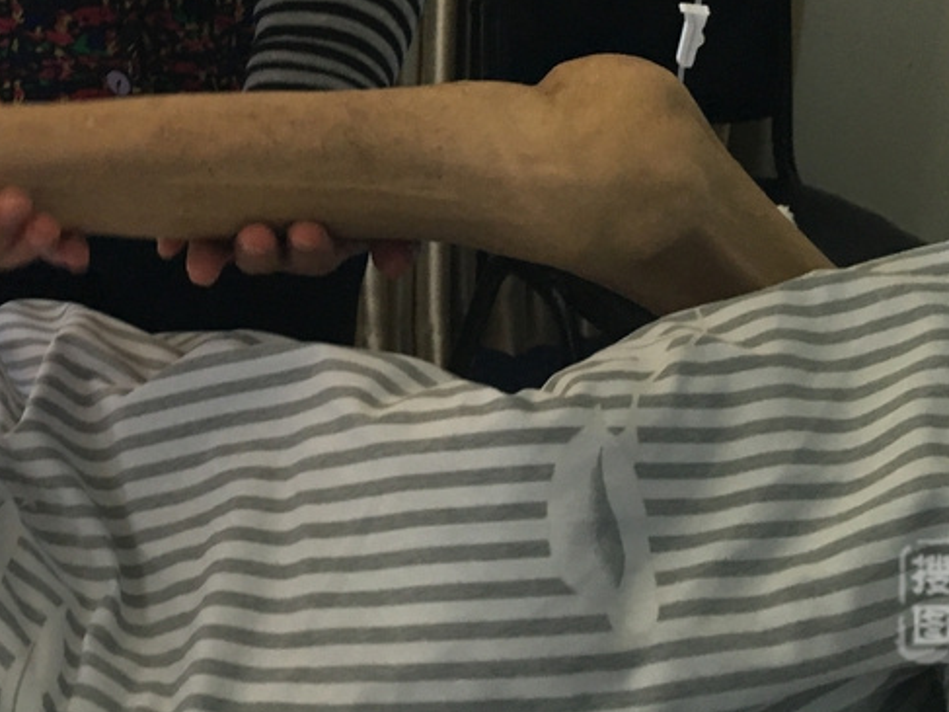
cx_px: 82
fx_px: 1672
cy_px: -27
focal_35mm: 61
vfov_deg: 22.9
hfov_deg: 30.2
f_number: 2.2
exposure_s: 1/33
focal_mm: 4.15
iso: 125
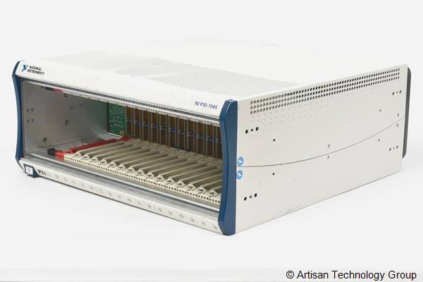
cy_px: 141
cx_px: 212
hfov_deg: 49.6
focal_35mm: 39
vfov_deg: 34.2
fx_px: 458
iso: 200
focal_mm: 26
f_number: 13
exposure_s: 1/160
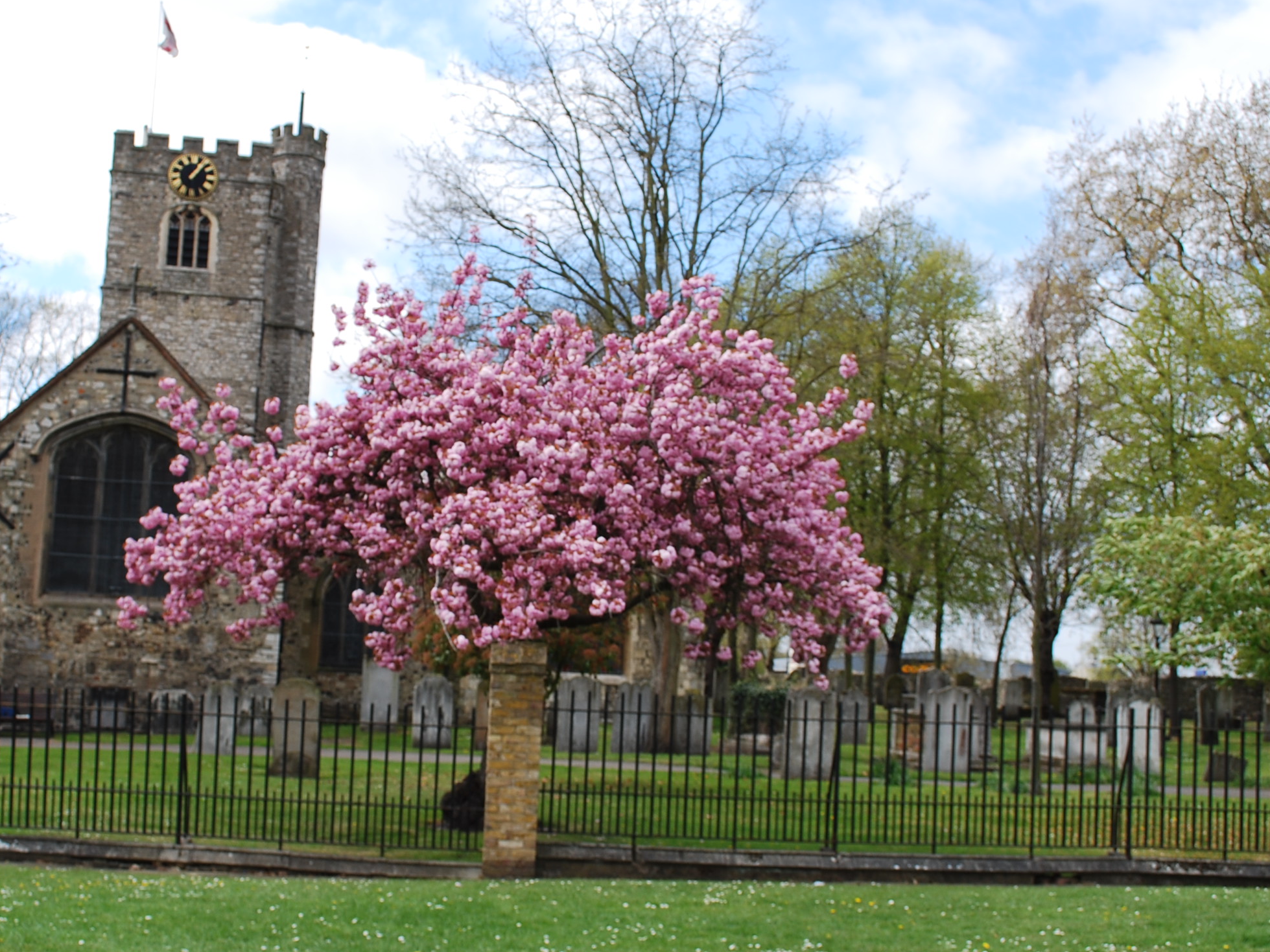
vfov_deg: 30.9
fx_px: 1724
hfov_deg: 40.3
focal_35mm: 47
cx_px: 539
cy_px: 462
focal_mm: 22
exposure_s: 1/200
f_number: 7.1
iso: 100
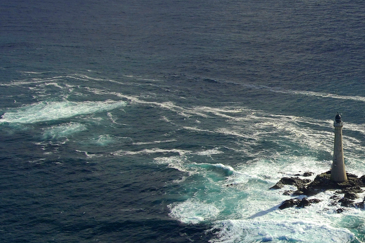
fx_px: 780
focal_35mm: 77
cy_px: 124
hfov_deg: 25.2
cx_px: 354
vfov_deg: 17.7
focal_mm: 24
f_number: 9
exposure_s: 1/1000
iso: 400
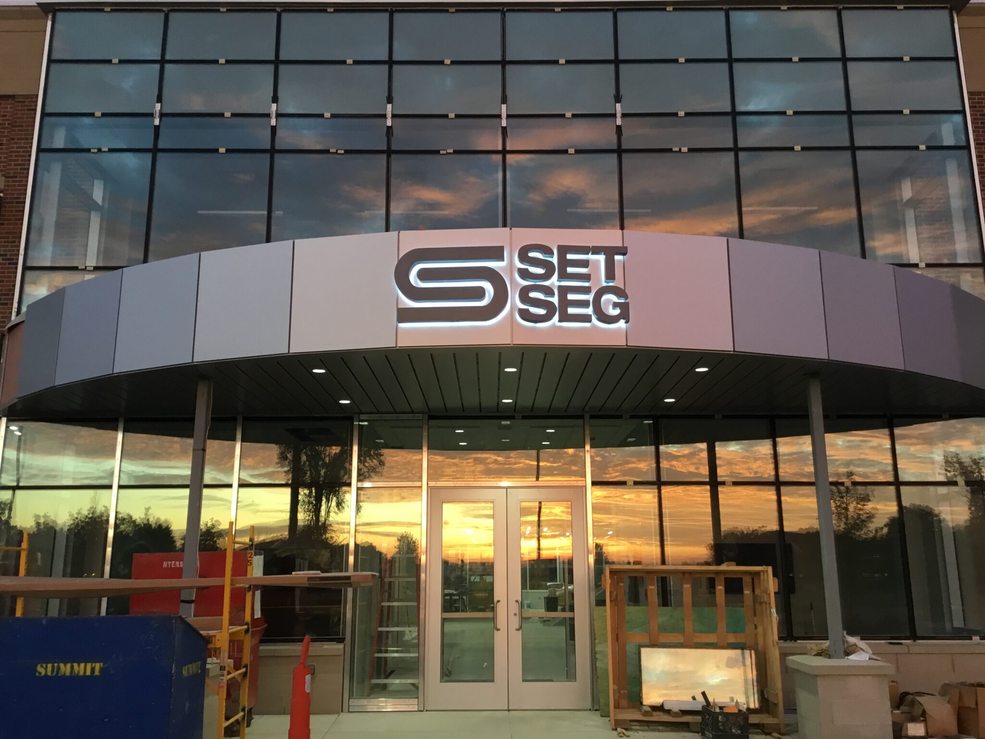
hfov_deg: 58.4
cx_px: 492
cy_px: 370
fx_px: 882
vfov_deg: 45.4
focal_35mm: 31
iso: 64
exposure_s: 1/30
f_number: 2.4
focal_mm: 3.3
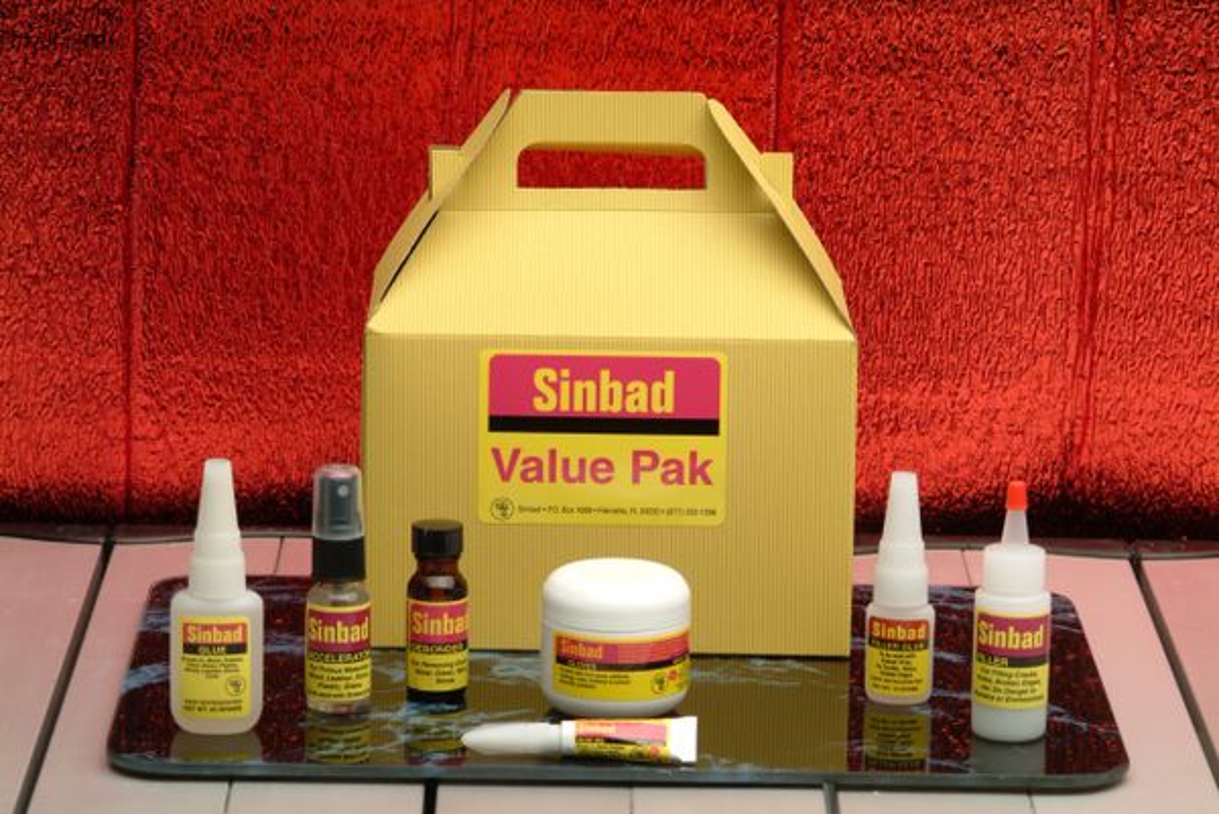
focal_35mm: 158
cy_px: 407
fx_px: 5337
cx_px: 610
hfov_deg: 13.0
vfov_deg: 8.7
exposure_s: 1/90
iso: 100
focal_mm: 105
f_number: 11
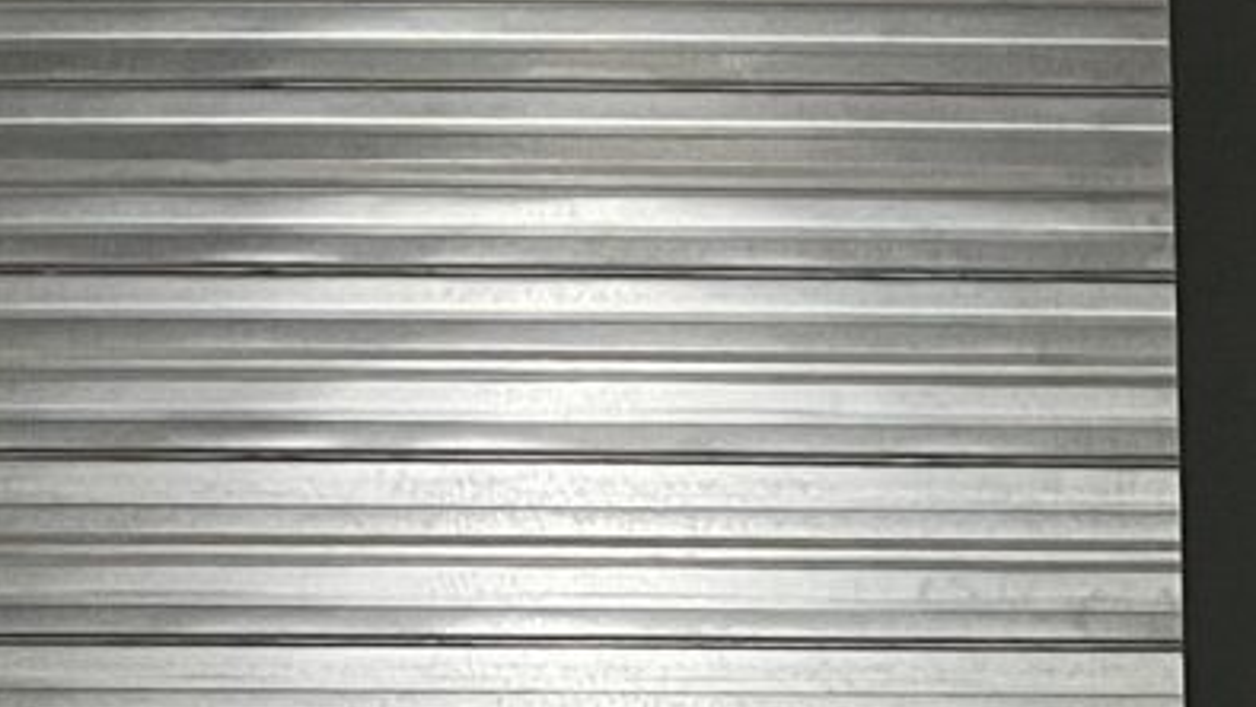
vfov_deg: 7.9
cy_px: 1892
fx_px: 4598
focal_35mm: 138
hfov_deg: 12.5
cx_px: 2946
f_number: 1.5
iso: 250
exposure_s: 1/50
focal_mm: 5.7
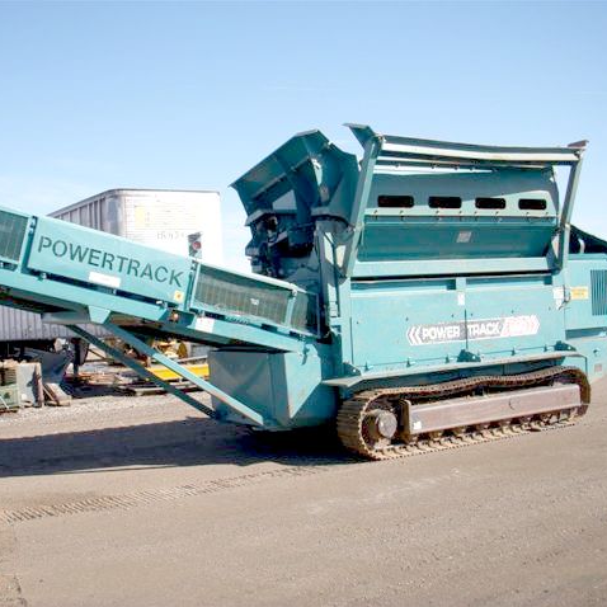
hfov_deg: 37.5
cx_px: 277
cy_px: 304
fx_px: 893
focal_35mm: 45
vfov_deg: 37.6
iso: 100
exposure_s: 1/1000
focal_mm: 6.3
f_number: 3.3
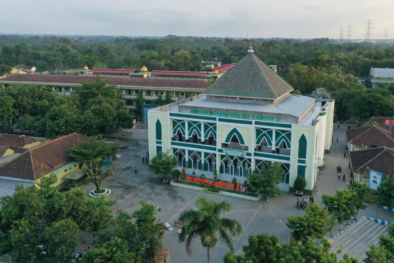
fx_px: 361
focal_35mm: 33
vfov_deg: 39.9
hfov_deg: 57.1
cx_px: 218
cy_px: 116
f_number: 5
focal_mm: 10.26
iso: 200
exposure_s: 1/200
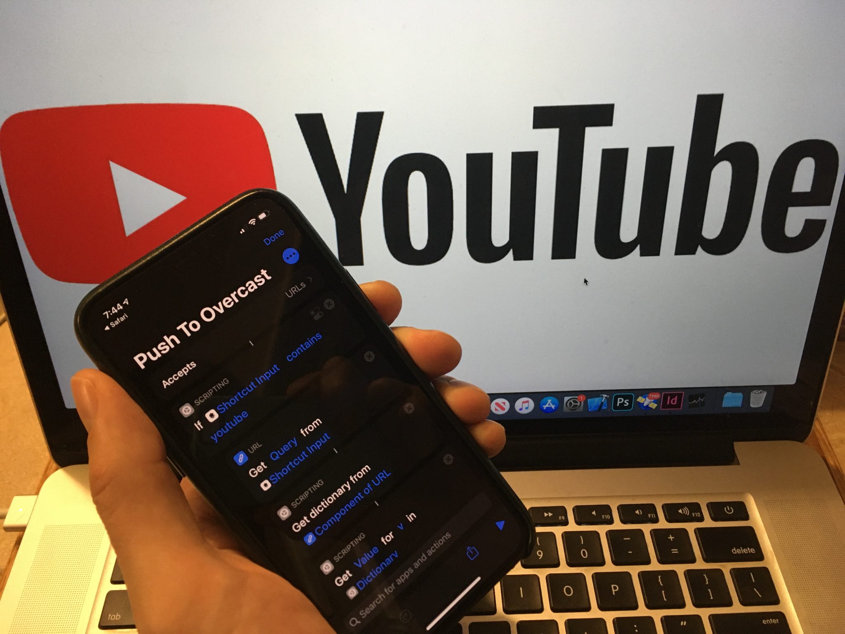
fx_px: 708
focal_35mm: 29
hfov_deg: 61.7
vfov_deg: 48.2
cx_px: 422
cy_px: 317
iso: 160
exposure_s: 1/30
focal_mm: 4.15
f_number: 2.2
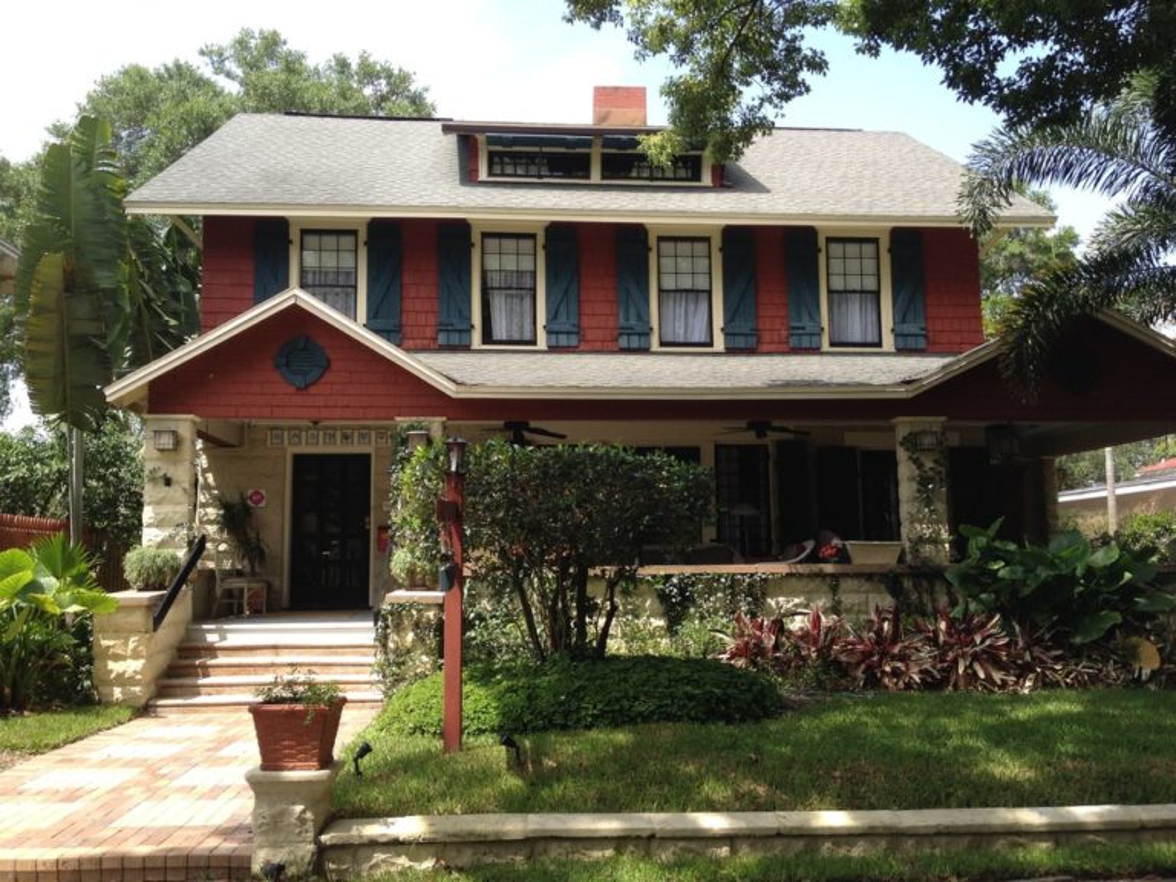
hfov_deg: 52.6
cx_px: 588
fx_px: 1189
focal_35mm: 35
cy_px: 441
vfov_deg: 40.7
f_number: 2.4
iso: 50
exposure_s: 1/587
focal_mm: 4.28
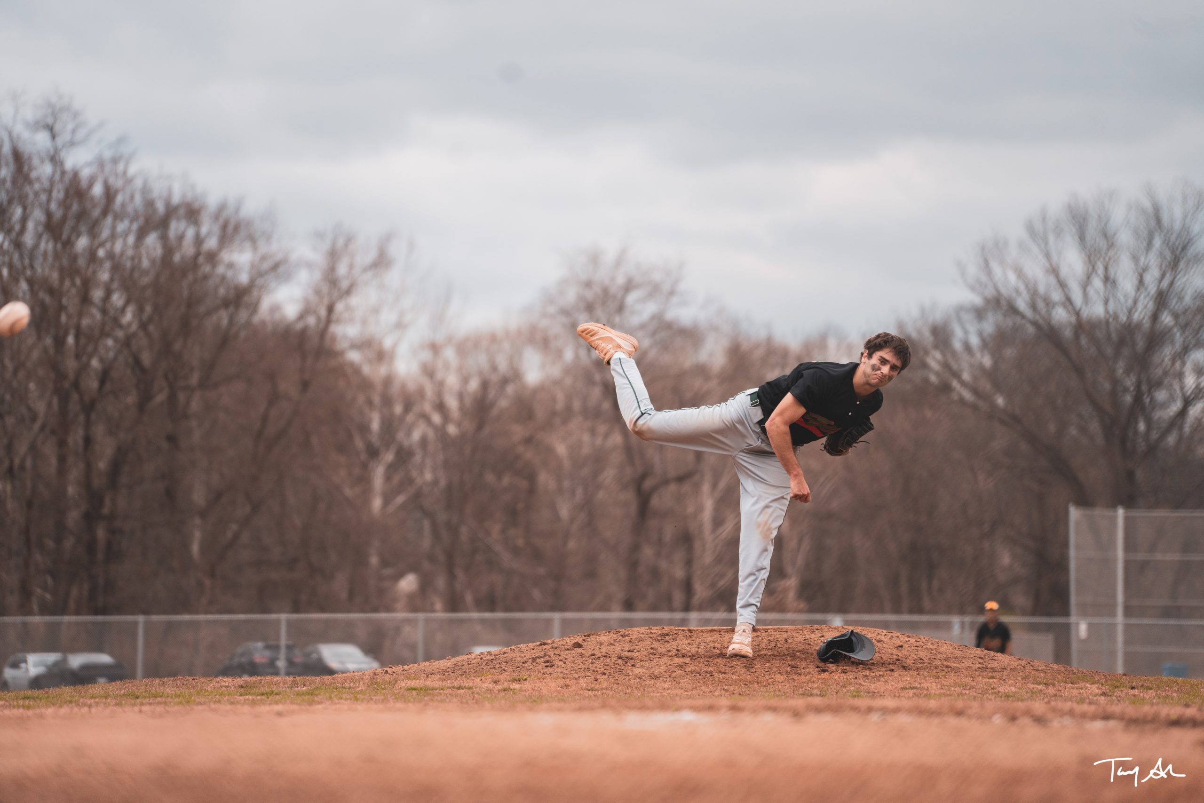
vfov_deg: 6.9
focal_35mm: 200
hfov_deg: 10.3
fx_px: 6689
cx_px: 602
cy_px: 402
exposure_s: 1/2000
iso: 500
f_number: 4
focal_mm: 200
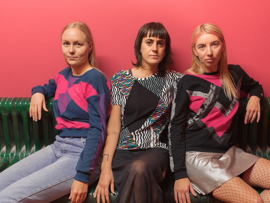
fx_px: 351
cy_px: 113
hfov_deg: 42.0
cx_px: 150
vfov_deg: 32.2
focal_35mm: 45
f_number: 3.2
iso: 1600
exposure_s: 1/50
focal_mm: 35
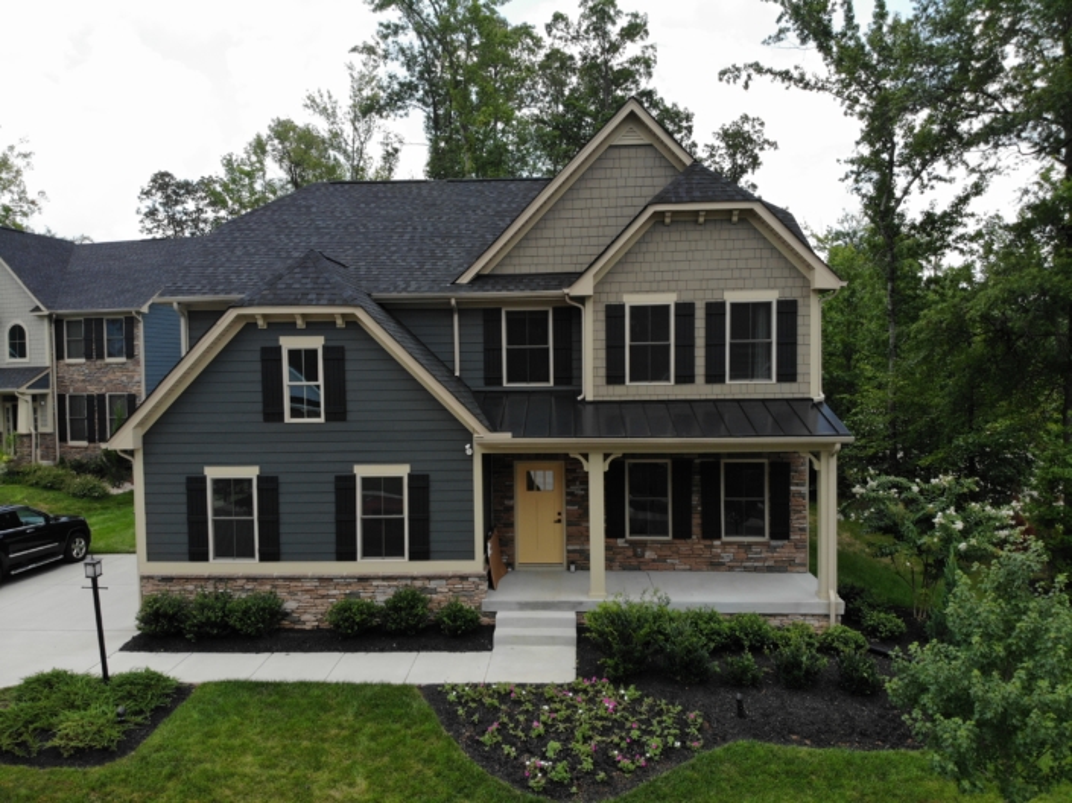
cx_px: 536
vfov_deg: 56.8
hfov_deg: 71.6
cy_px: 402
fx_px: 743
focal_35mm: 24
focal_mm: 4.5
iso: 100
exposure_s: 1/781
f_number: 2.8
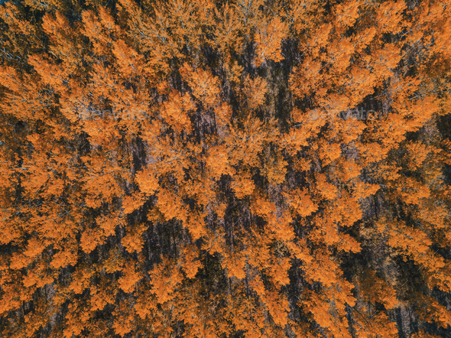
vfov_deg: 53.0
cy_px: 169
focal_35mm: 26
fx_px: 339
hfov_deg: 67.3
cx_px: 226
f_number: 2.2
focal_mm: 4.73
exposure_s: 1/800
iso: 100
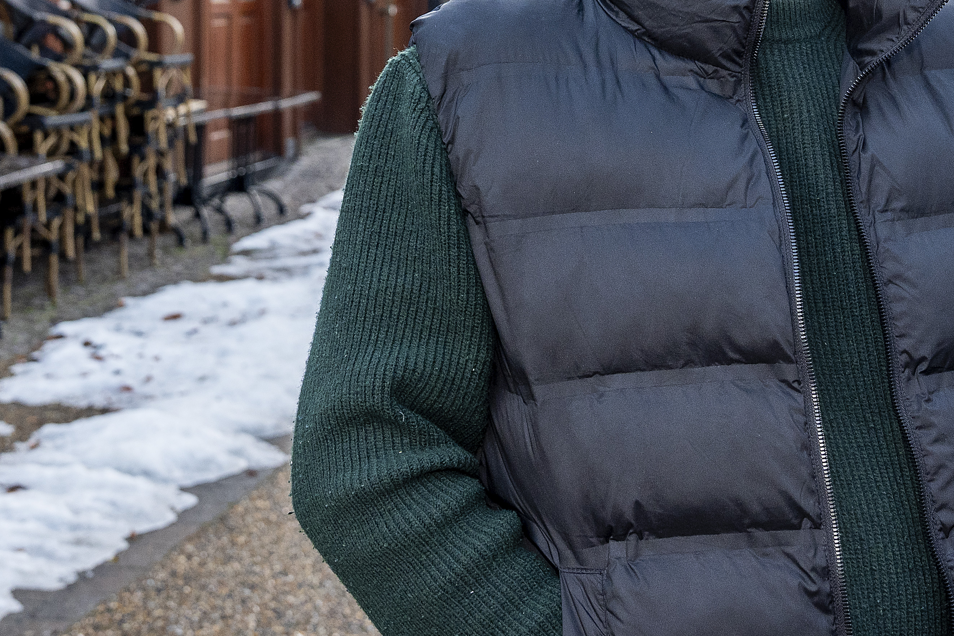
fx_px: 1987
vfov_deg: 17.9
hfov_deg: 26.9
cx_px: 387
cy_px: 60
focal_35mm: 75
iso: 1000
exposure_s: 1/250
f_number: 5
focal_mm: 33
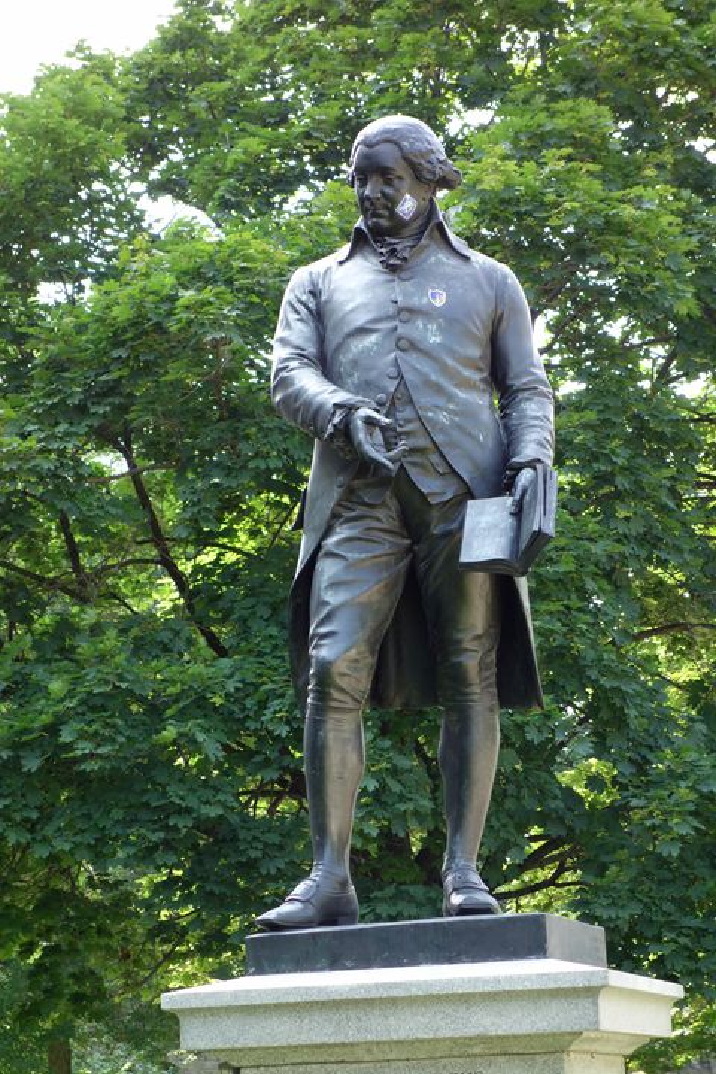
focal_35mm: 100
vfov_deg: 20.4
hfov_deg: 13.7
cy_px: 537
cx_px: 358
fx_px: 2983
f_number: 4.9
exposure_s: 1/100
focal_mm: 37.1
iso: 250
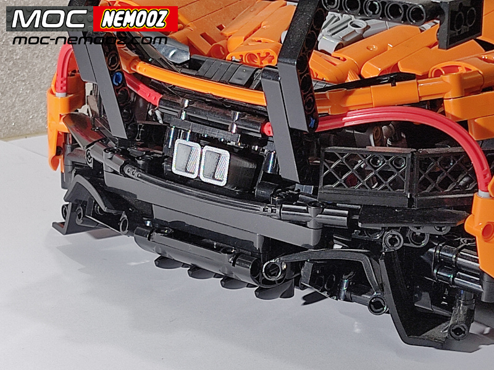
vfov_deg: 21.0
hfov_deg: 27.8
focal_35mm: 70
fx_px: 999
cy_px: 185
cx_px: 247
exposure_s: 1/30
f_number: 3.3
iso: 100
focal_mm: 12.6
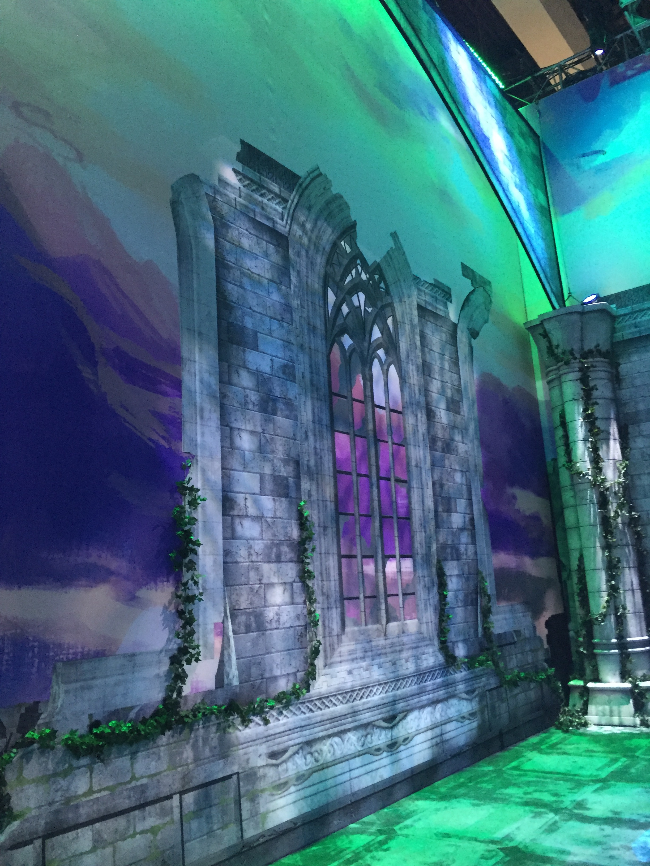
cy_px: 433
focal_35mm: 29
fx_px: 726
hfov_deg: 48.2
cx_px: 325
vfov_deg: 61.7
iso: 250
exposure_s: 1/20
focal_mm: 4.15
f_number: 2.2
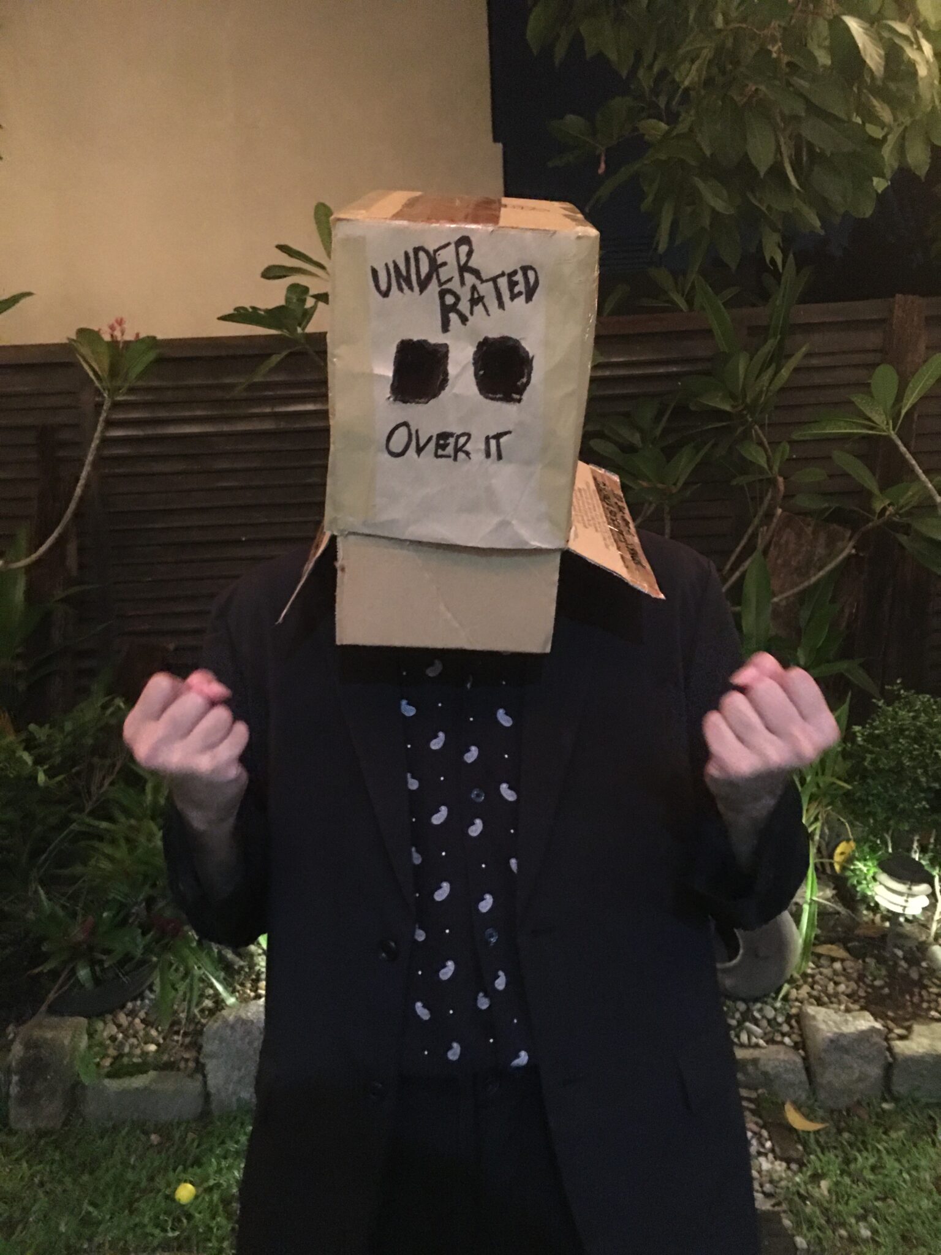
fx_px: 1051
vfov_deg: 61.7
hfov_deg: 48.2
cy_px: 628
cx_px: 470
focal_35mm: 29
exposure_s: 1/4
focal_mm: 4.15
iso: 250
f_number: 2.2
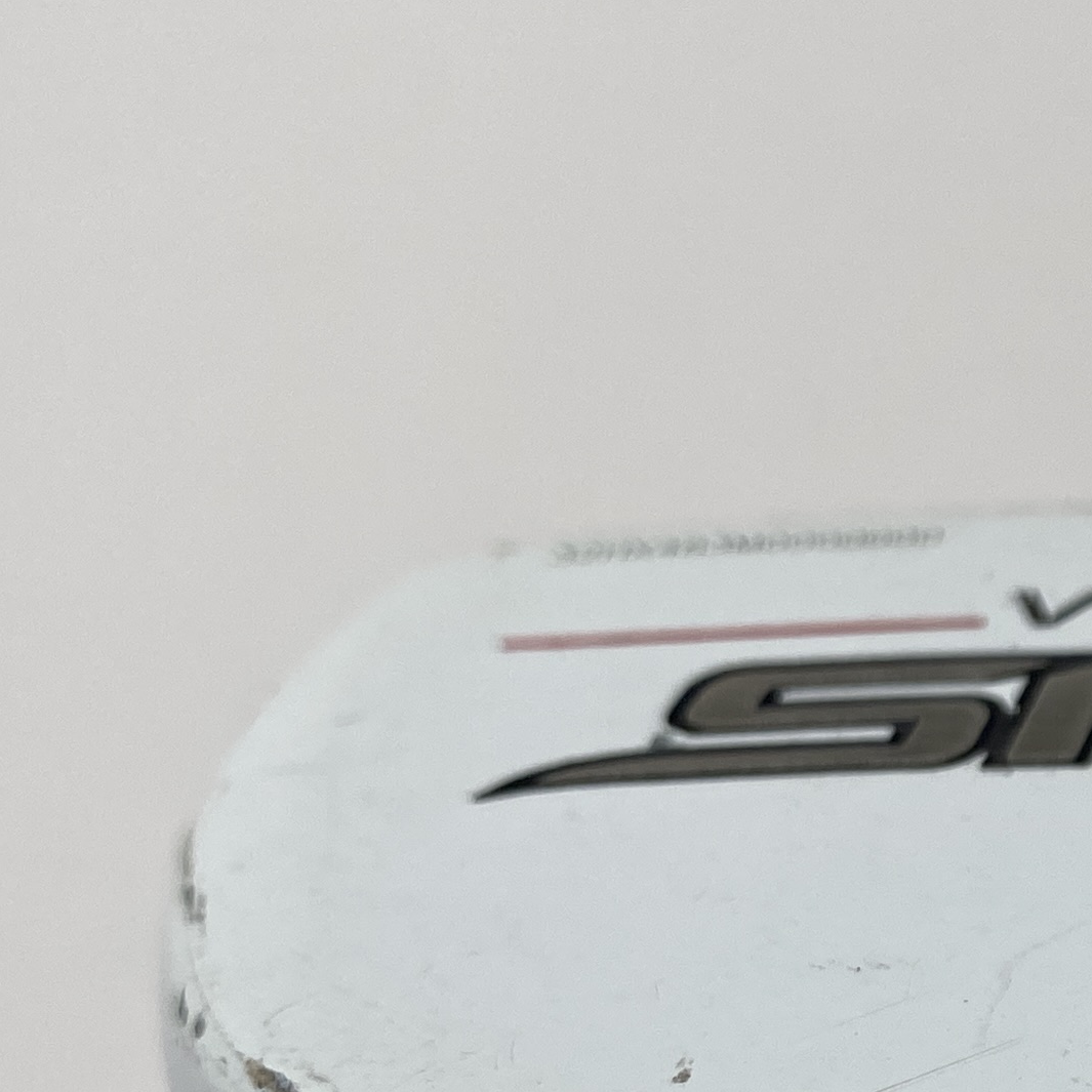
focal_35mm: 87
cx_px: 1451
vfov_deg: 19.4
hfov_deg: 18.5
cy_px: 1101
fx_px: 3105
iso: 32
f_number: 1.8
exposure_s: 1/517
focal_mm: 4.25
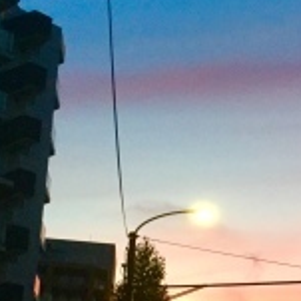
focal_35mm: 93
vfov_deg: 18.3
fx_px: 915
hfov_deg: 18.3
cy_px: 285
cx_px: 278
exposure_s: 1/30
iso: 160
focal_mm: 3.3
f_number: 2.4
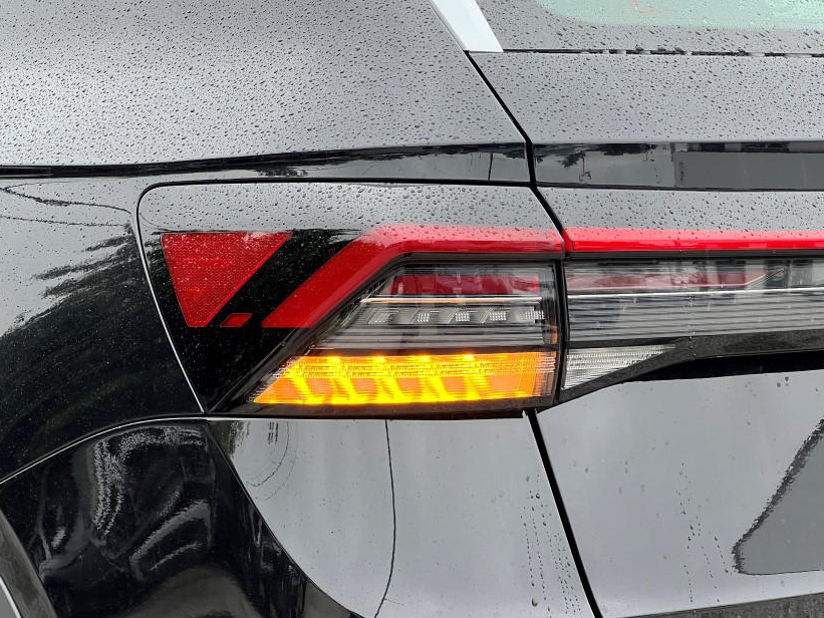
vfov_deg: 15.4
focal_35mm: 96
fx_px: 2286
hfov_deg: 20.4
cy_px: 306
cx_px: 447
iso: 64
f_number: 2.8
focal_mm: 9
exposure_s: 1/99
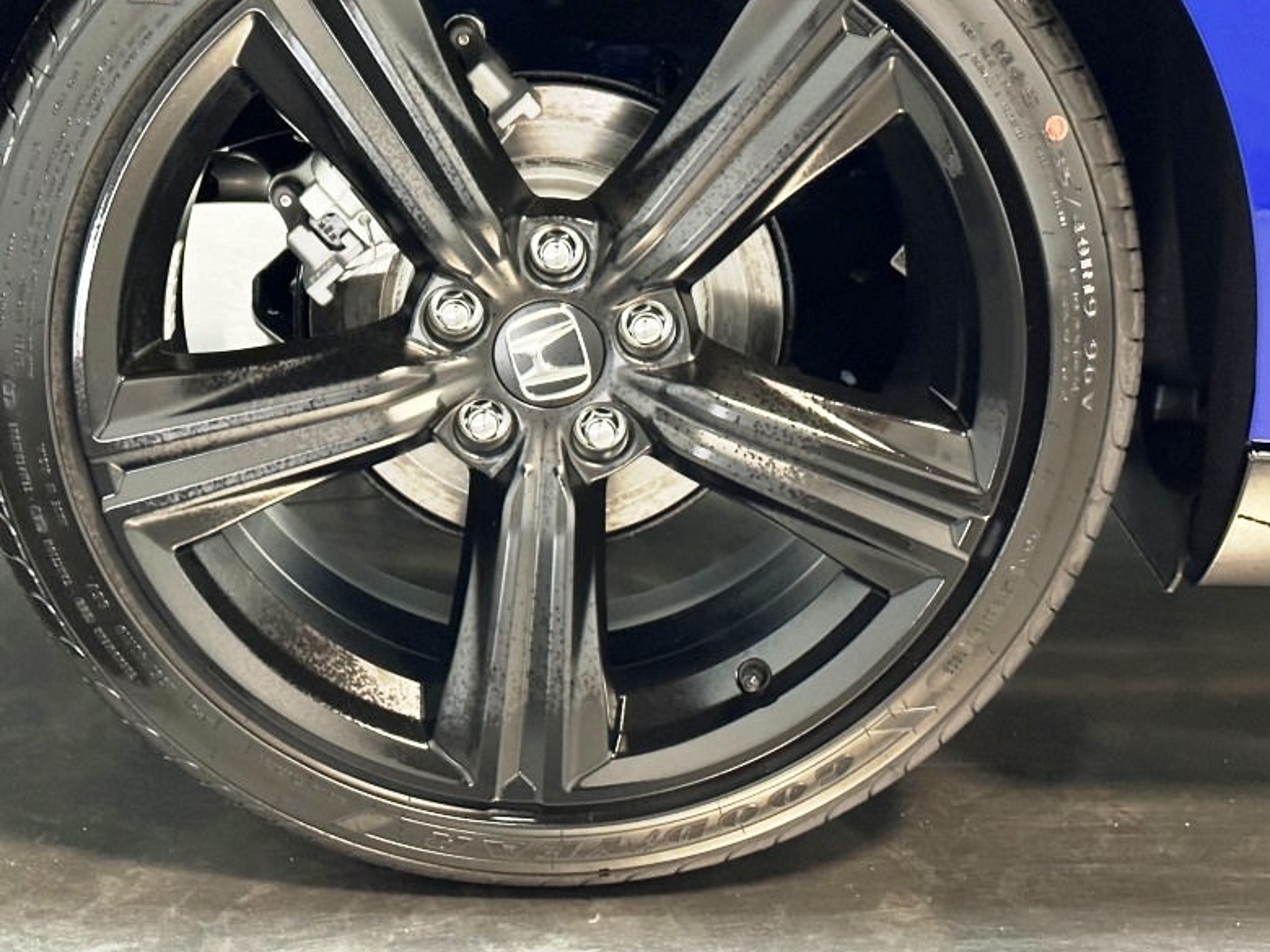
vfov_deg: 23.2
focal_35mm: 63
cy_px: 350
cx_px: 521
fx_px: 2311
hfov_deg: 30.7
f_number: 1.78
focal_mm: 6.86
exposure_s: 1/20
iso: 640
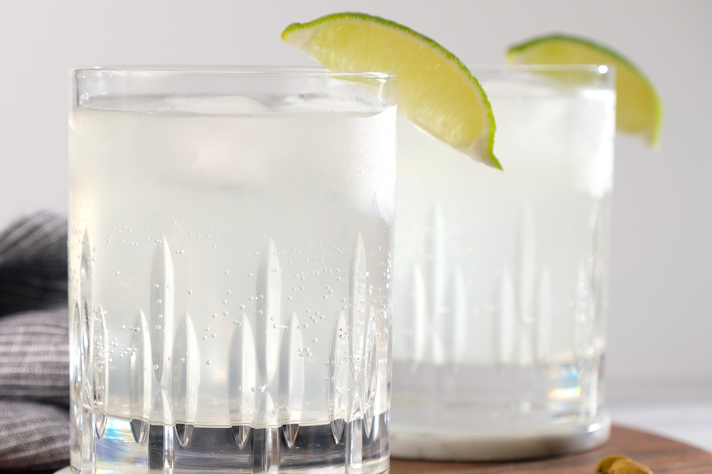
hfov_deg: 17.9
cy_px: 270
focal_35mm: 114
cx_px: 267
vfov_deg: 12.0
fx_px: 2254
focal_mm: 58.9
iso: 500
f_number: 5.6
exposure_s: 1/125
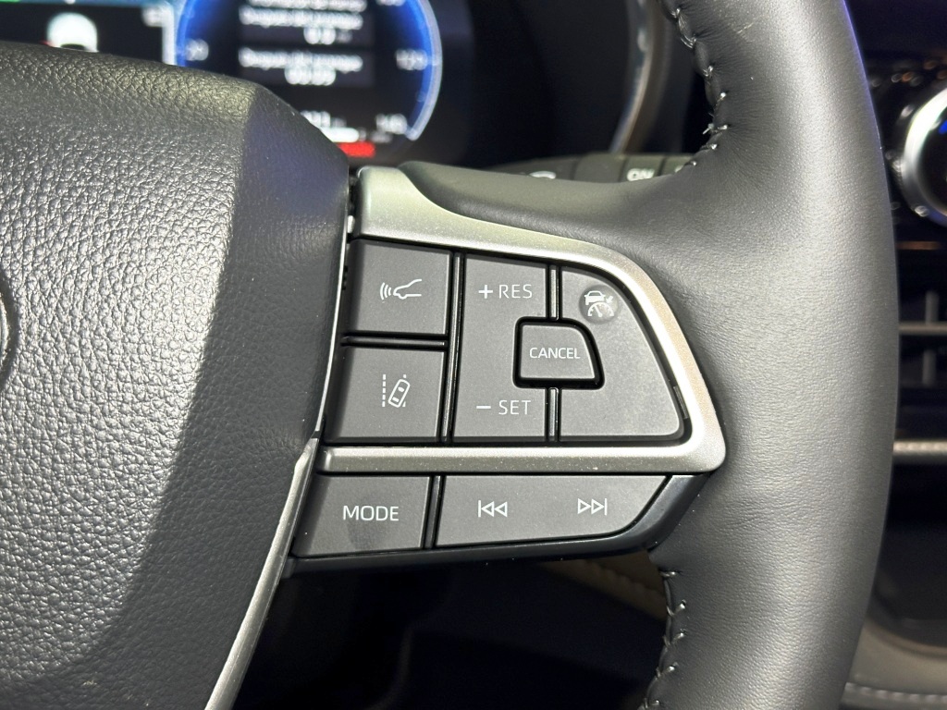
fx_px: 1313
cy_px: 355
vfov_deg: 30.3
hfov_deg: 39.7
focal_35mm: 48
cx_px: 474
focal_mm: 6.86
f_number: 1.78
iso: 250
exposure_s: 1/40
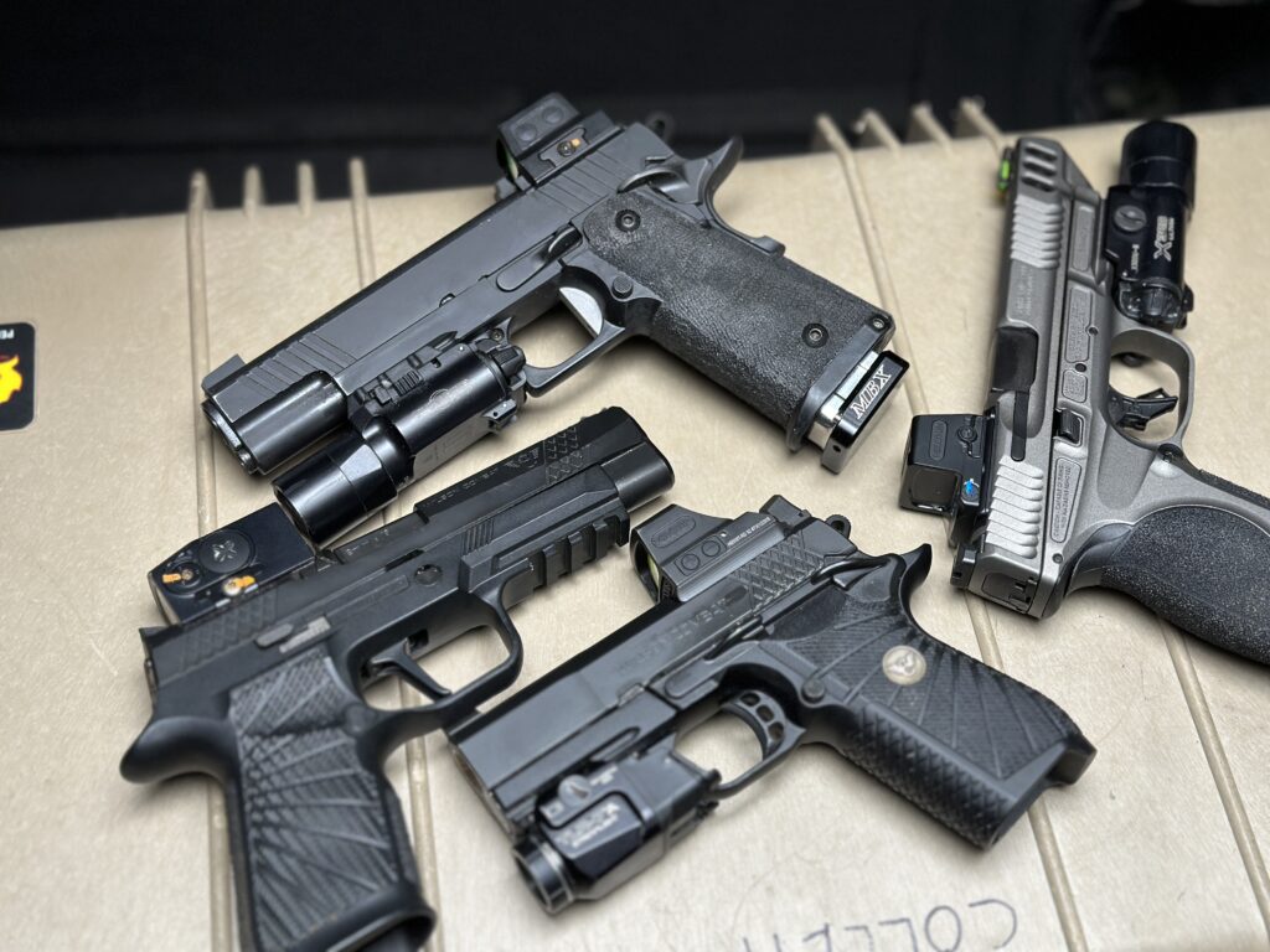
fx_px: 1761
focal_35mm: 48
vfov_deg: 30.3
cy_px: 476
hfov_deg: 39.7
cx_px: 635
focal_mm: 6.86
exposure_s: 1/50
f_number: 1.78
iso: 160
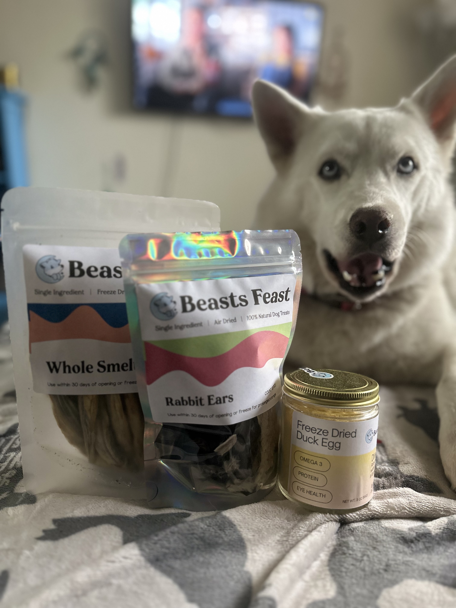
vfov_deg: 71.6
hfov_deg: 56.8
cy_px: 304
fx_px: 422
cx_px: 228
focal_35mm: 24
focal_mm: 6.86
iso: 500
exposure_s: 1/60
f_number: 1.78
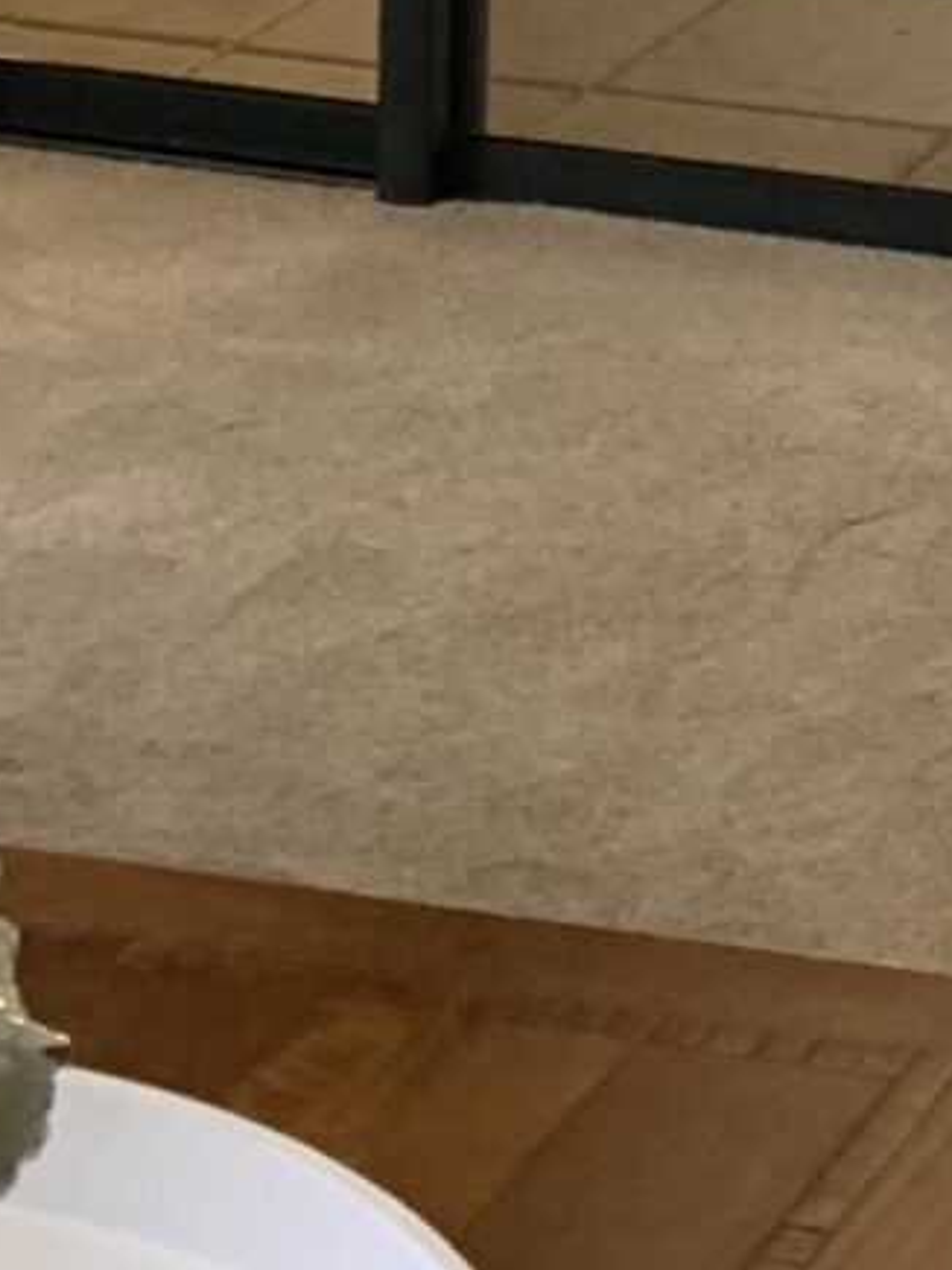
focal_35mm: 153
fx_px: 5613
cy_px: -1670
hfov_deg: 9.1
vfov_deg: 11.1
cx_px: 1962
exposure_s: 1/121
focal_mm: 4.25
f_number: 1.8
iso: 50
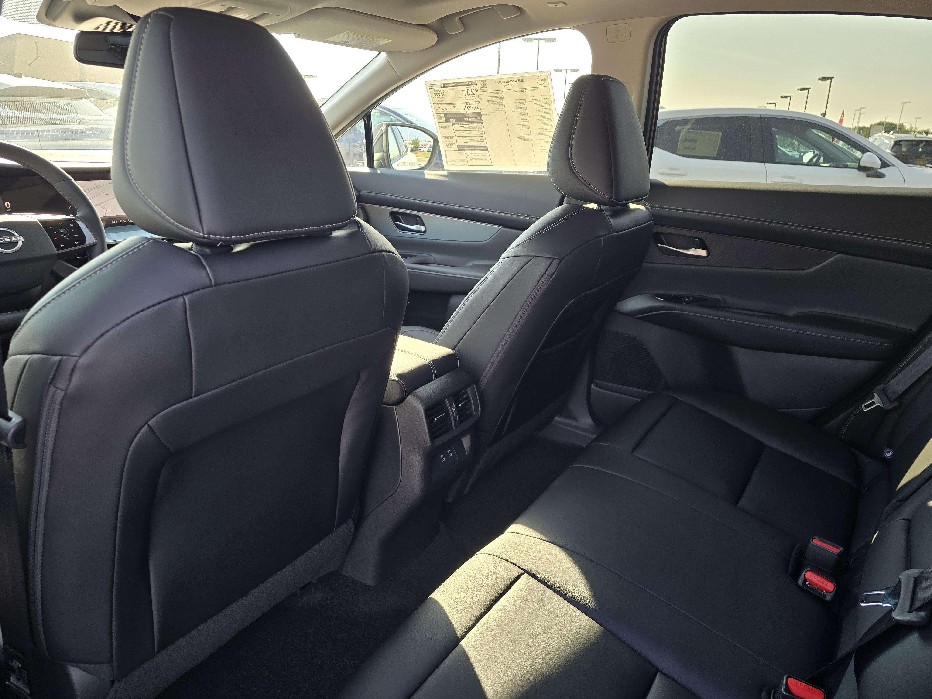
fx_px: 619
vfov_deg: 58.9
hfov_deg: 73.9
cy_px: 350
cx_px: 466
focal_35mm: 23
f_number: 1.7
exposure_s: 1/180
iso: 40
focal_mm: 6.3
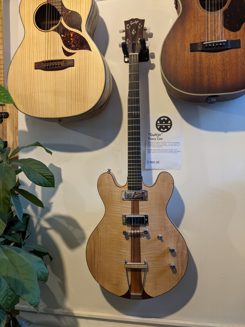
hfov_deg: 51.4
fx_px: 255
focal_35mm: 27
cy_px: 164
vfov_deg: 65.3
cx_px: 122
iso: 340
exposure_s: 1/60
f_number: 1.8
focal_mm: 4.44
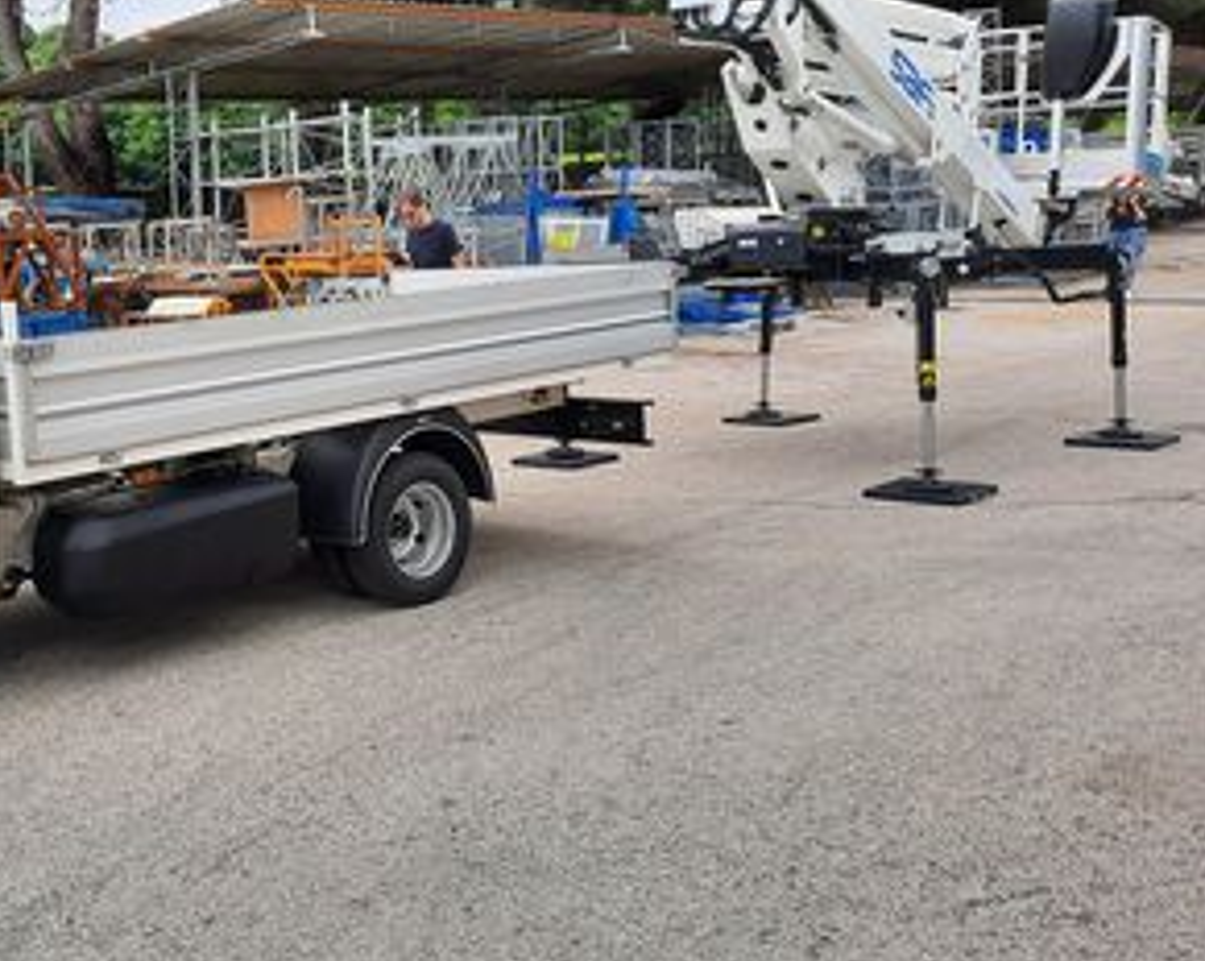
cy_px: 367
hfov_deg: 41.8
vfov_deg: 35.4
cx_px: 228
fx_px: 1496
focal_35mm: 42
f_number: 2
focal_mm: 4.6
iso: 32
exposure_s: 1/412
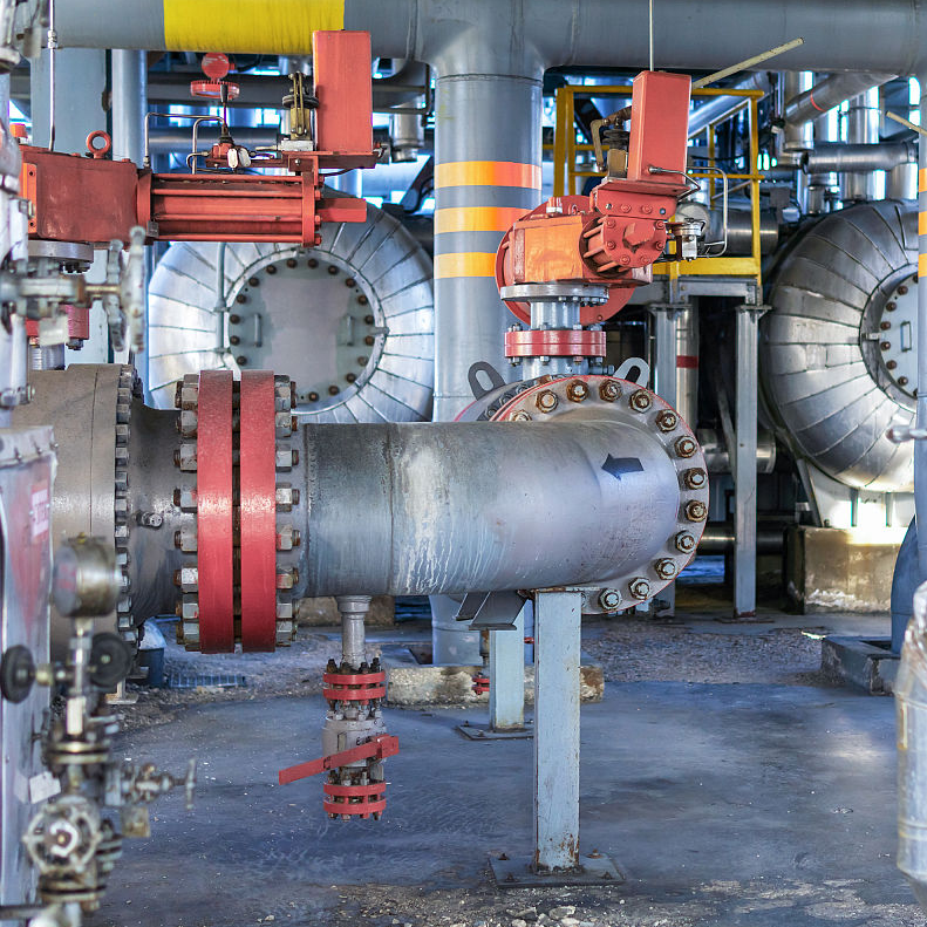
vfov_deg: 29.6
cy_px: 466
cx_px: 628
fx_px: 1757
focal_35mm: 58
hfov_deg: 29.3
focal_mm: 30
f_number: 2
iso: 100
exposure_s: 1/200
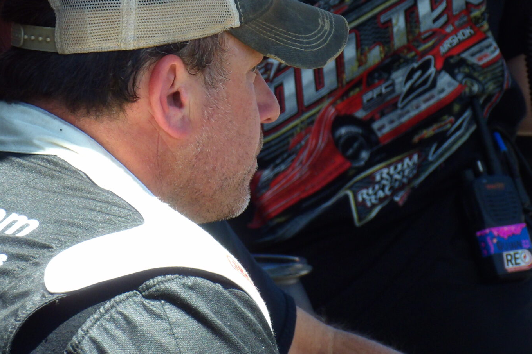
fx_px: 9472
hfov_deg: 3.2
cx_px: 217
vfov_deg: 2.1
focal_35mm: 641
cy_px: 91
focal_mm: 73.3
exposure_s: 1/500
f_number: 4.2
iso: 230
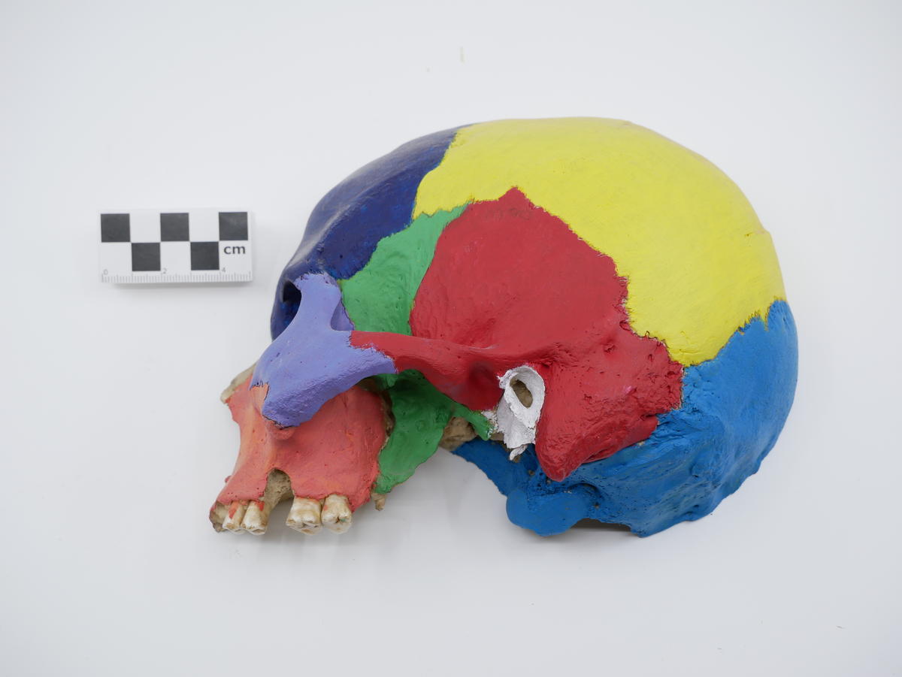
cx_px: 451
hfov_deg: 41.2
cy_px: 338
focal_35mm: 46
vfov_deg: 31.5
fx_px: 1199
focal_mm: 23
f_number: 6.3
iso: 200
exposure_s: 1/125
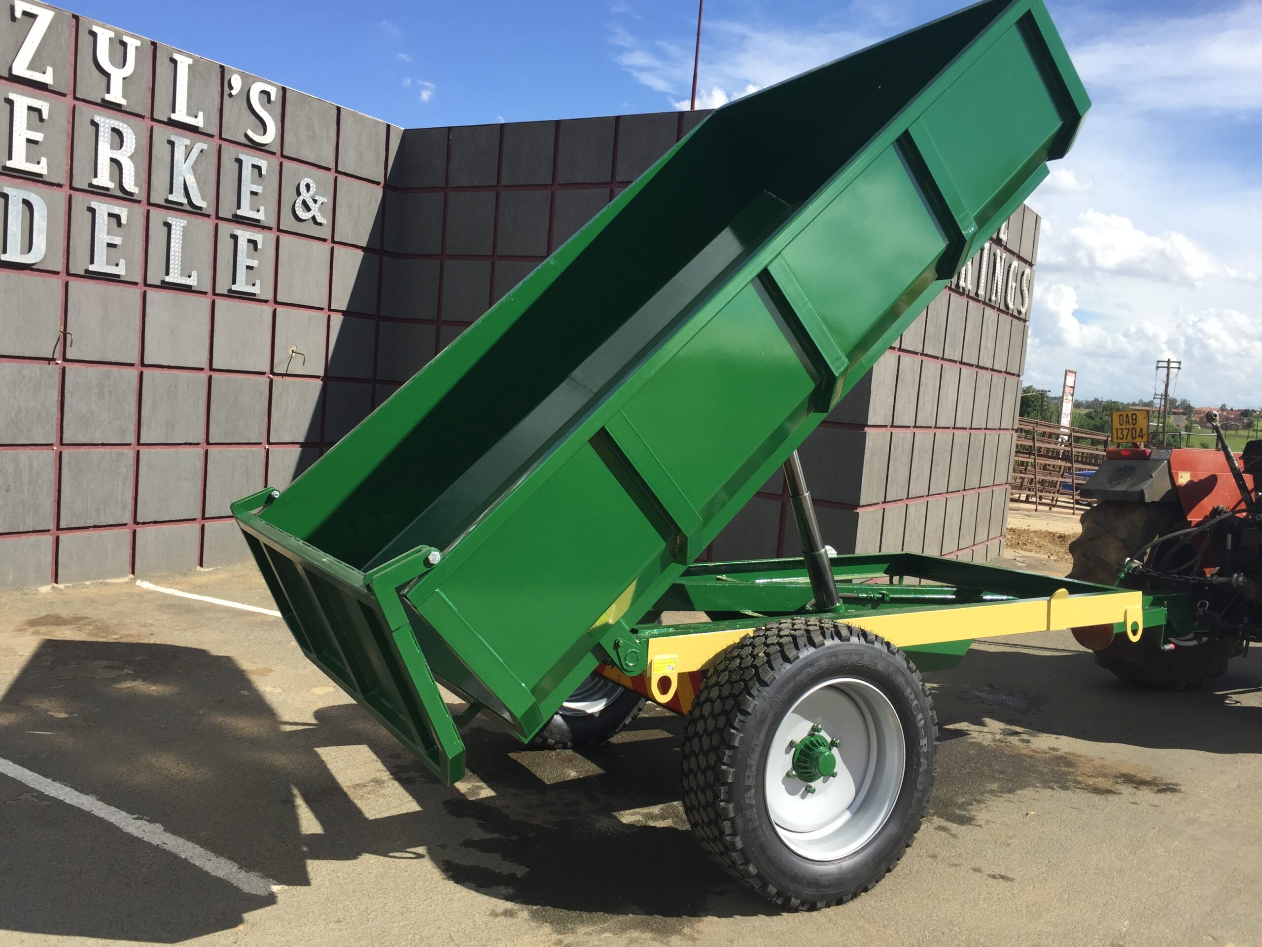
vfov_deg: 48.2
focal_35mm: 29
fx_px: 1057
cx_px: 631
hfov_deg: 61.7
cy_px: 474
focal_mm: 4.15
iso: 32
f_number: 2.2
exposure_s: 1/1364
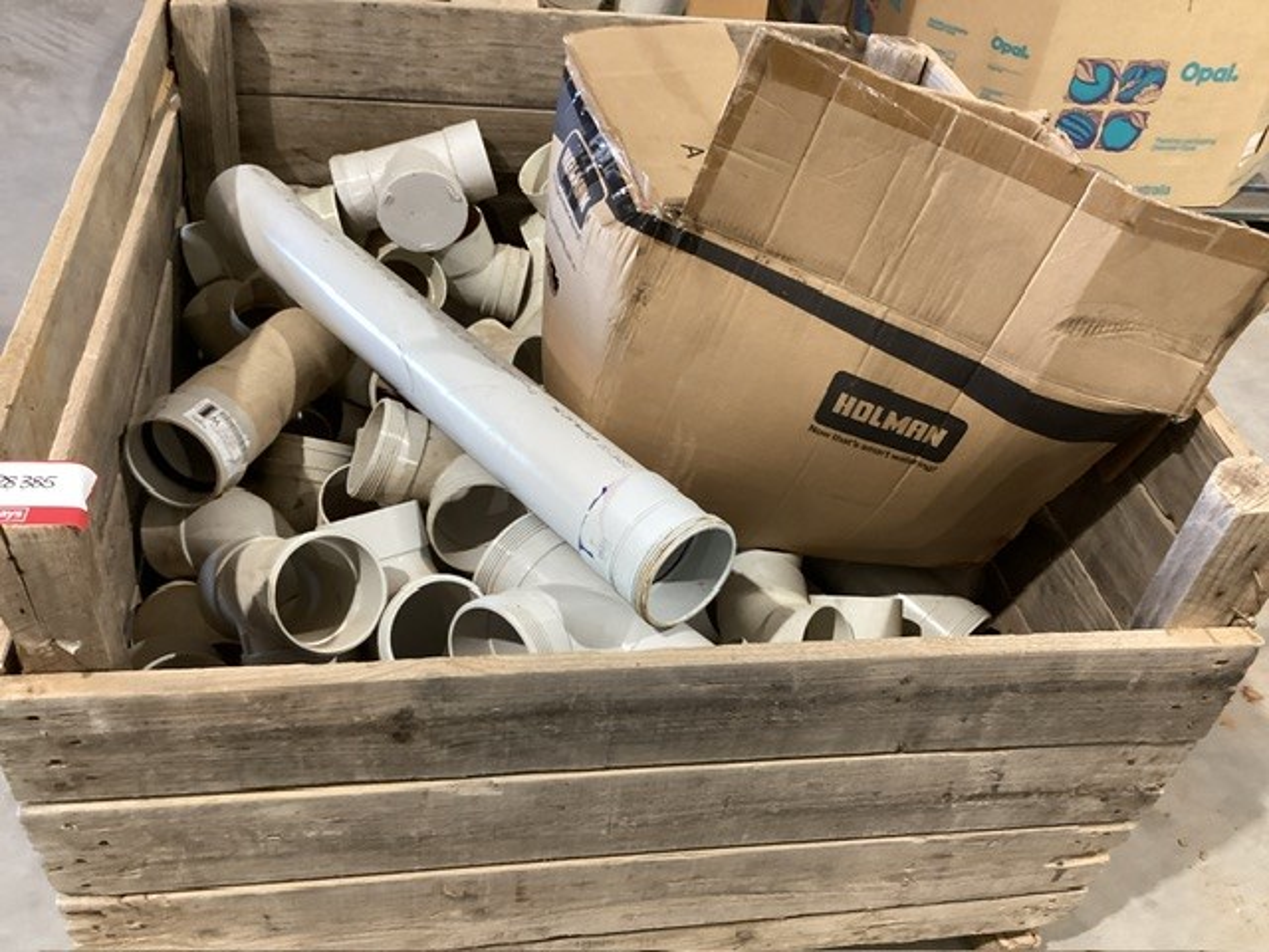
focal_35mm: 31
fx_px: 1136
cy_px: 476
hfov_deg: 58.4
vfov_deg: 45.4
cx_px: 634
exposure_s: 1/50
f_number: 2.4
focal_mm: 3.3
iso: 250
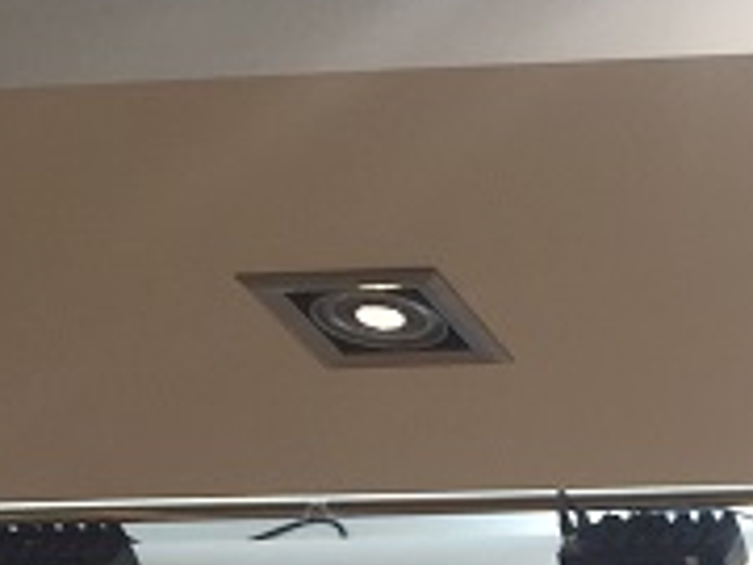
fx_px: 2806
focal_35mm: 129
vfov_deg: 10.8
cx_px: 1284
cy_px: 1025
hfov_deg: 13.9
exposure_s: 1/50
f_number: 2.2
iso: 40
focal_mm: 4.15
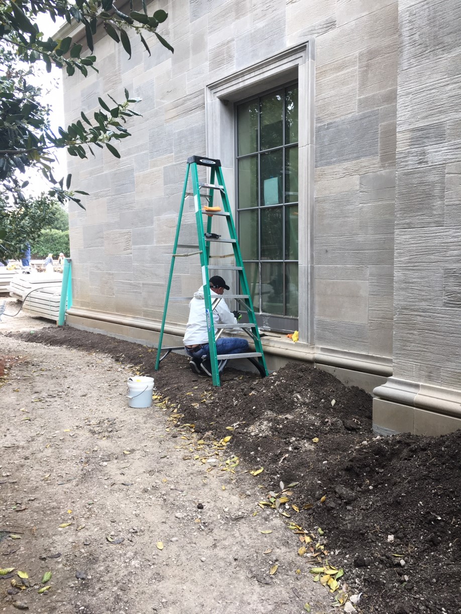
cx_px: 230
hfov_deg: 48.2
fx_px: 515
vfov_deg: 61.7
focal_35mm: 29
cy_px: 307
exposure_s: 1/120
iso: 40
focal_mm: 4.15
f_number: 2.2
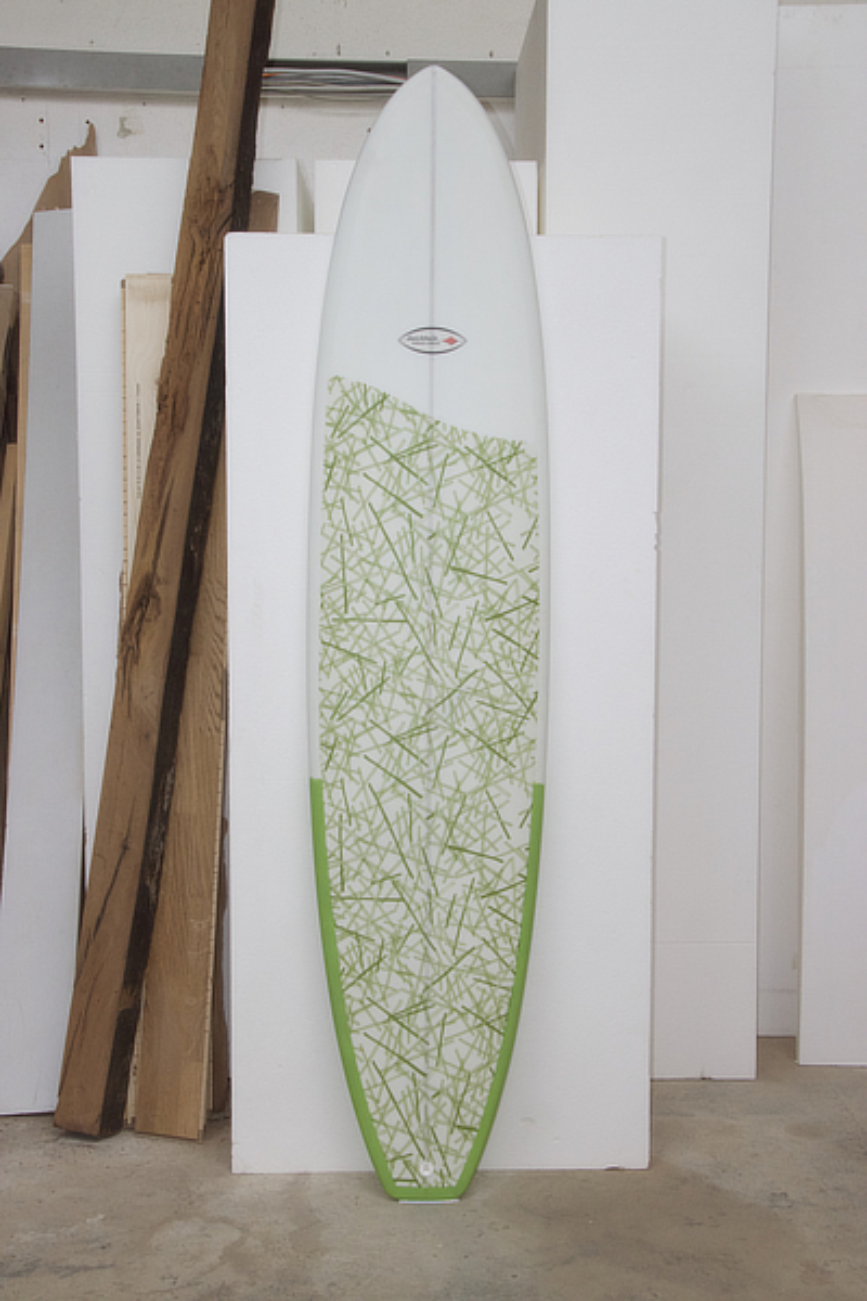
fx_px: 1625
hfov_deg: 29.9
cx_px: 434
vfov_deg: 43.6
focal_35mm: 45
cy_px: 650
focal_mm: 30
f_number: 29
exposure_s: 1/30
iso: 1600
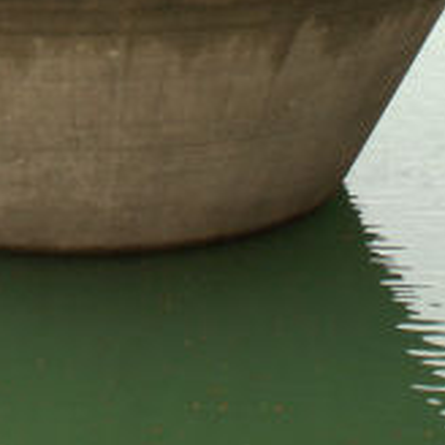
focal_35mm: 187
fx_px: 2720
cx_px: 87
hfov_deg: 9.3
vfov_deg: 9.2
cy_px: -160
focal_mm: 9.65
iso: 50
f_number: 3.5
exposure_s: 1/30
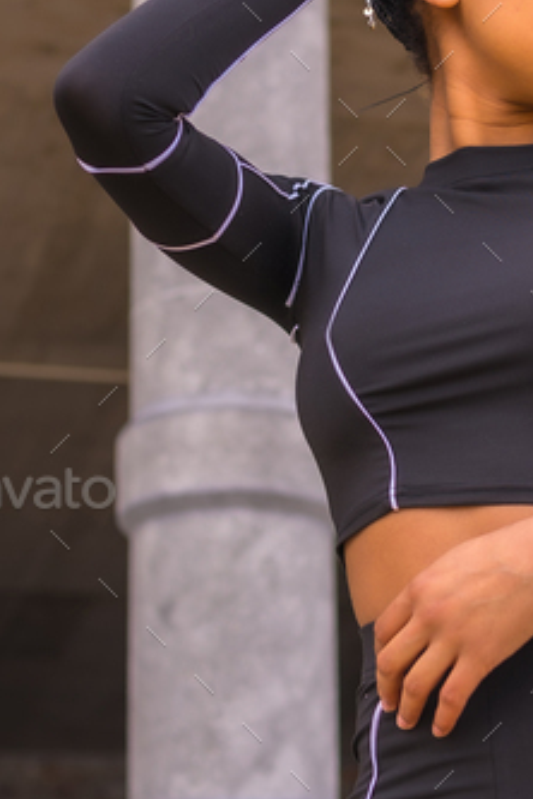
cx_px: 360
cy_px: 474
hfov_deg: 14.7
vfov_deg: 21.9
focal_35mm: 93
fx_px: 2065
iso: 100
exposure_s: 1/250
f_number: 2.8
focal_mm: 35
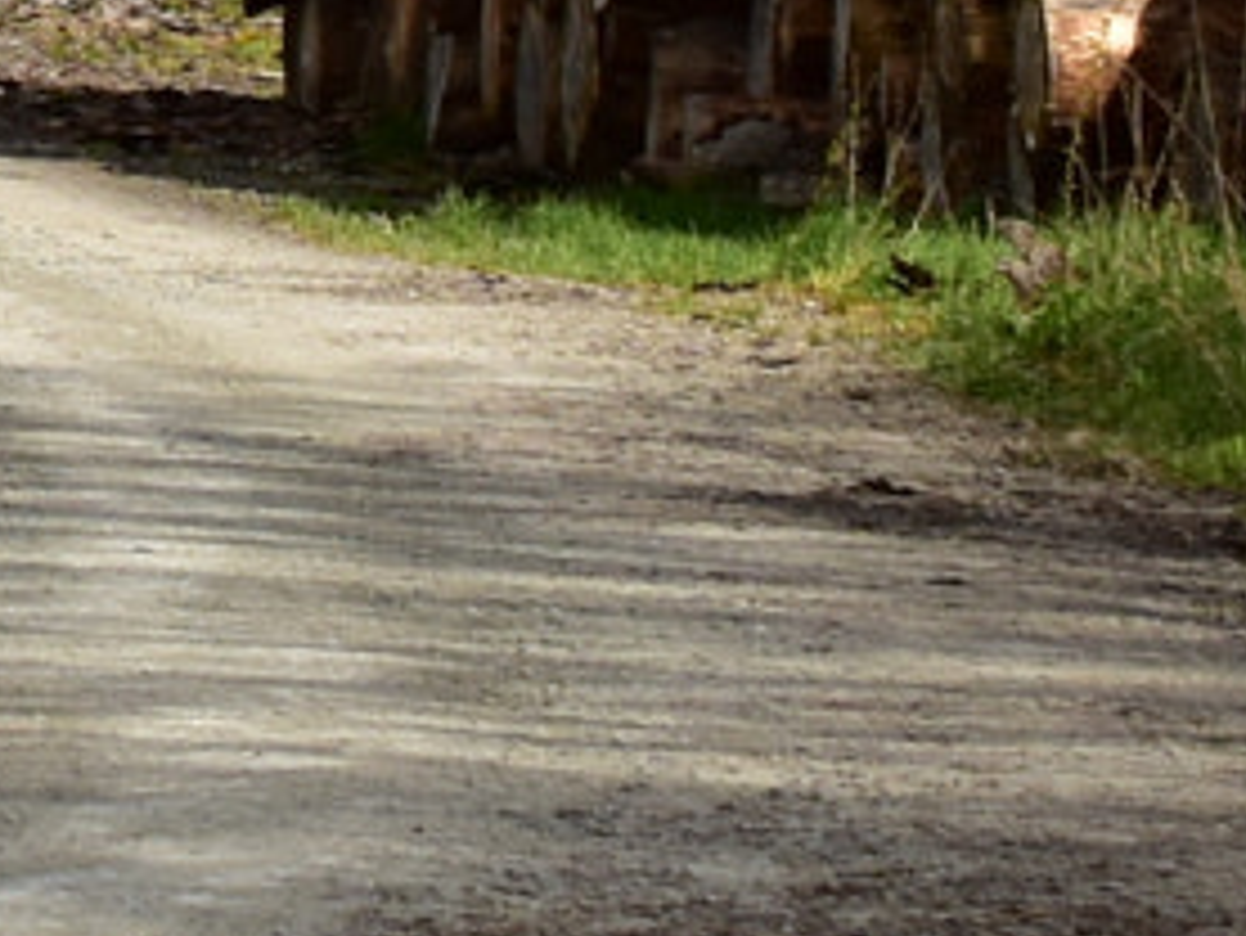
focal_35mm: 426
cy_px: -821
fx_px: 15340
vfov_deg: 3.5
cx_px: -1646
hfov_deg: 4.6
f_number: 6.3
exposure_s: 1/1250
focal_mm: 40
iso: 200
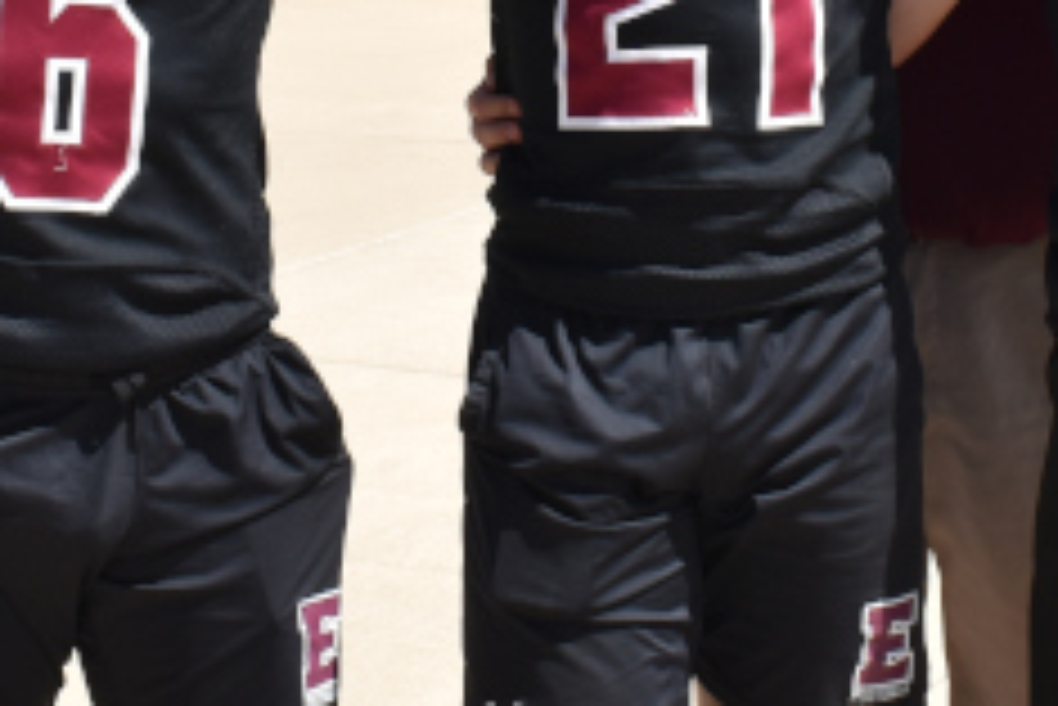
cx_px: 657
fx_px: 3823
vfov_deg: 10.3
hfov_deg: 15.7
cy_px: -214
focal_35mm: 130
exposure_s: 1/320
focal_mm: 24
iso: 200
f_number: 10
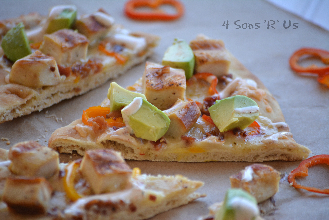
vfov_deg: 6.1
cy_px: 110
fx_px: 2056
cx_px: 164
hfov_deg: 9.1
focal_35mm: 225
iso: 640
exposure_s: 1/250
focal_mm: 150
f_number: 5.6
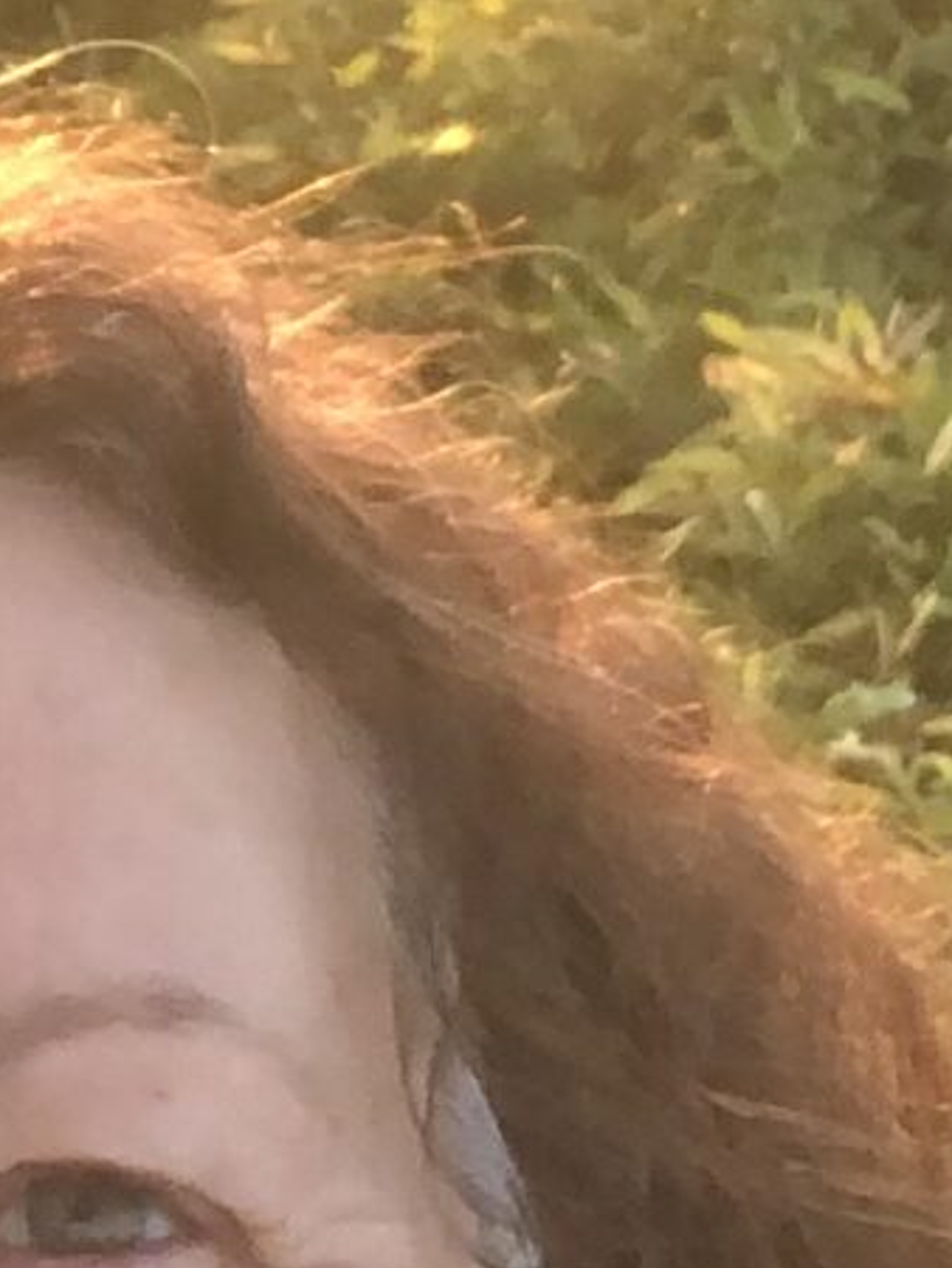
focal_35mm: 182
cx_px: -687
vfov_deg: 10.8
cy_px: 114
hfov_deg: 7.9
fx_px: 6667
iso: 80
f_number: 2.2
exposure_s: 1/120
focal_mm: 2.87
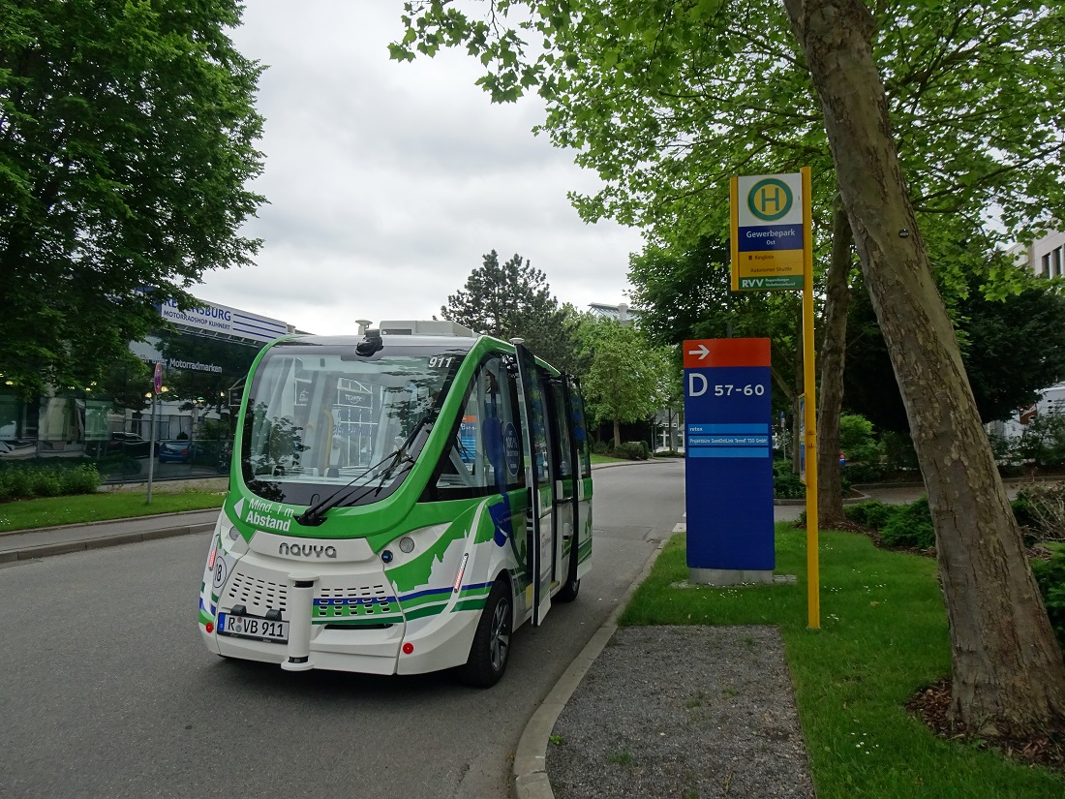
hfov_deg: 71.6
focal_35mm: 24
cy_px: 400
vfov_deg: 56.8
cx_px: 532
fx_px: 738
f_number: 3.5
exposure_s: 1/250
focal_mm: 4.1
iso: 80
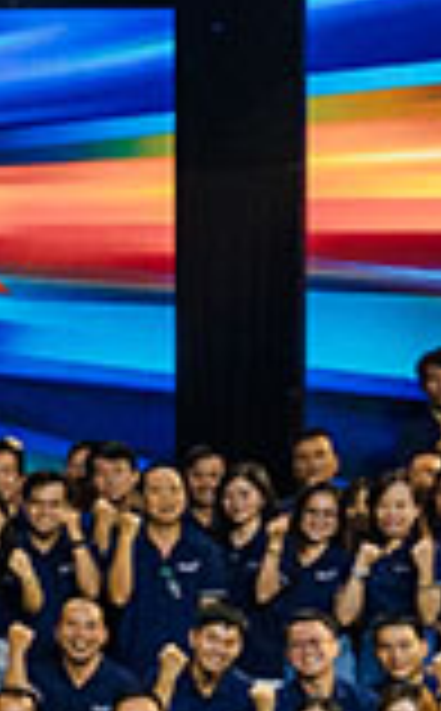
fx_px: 1276
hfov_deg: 12.0
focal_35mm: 66
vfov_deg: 30.5
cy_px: 549
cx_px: -814
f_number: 5.6
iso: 1000
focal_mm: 17
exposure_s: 1/160
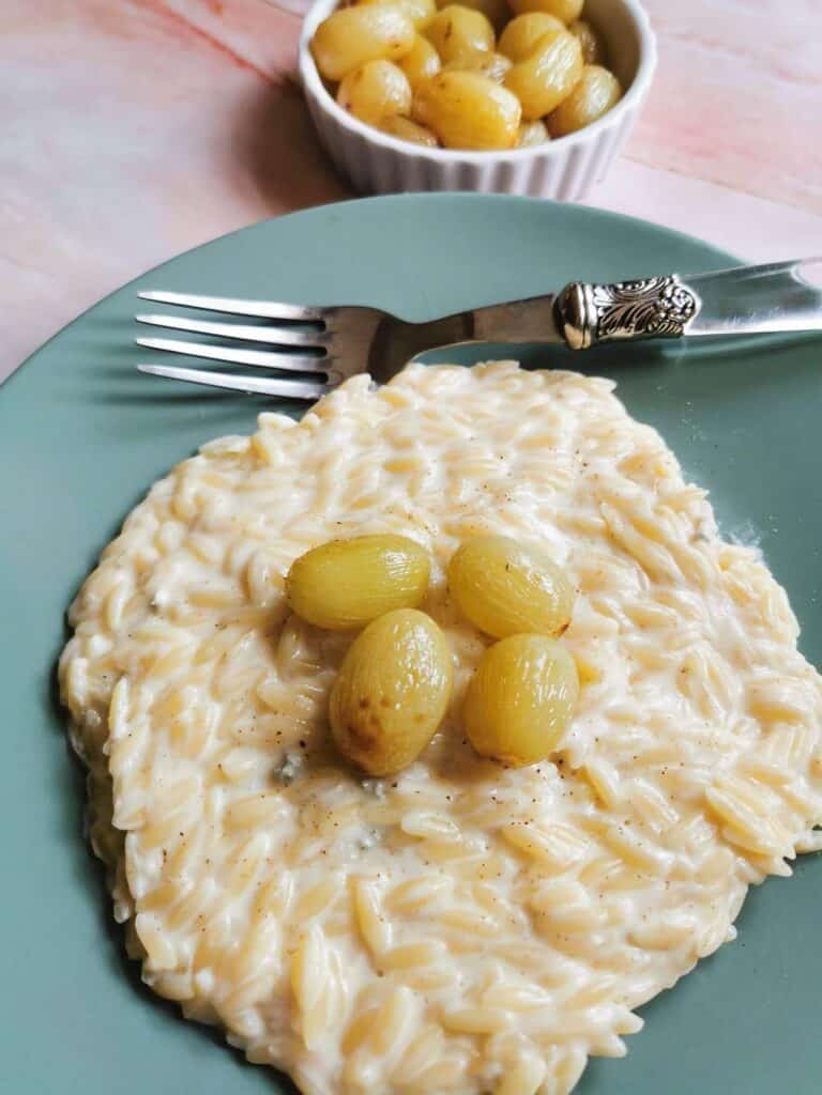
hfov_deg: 51.4
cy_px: 548
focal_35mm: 27
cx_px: 411
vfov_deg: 65.3
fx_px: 855
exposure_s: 1/100
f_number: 1.6
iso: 64
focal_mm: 5.56
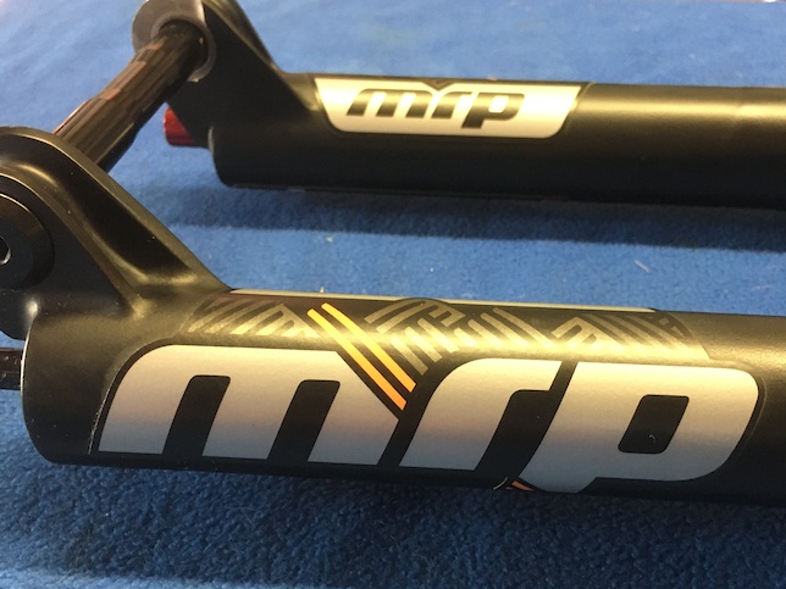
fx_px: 817
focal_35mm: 36
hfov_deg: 51.3
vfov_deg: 39.6
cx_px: 420
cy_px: 334
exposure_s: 1/17
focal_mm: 4.15
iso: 200
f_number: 2.2
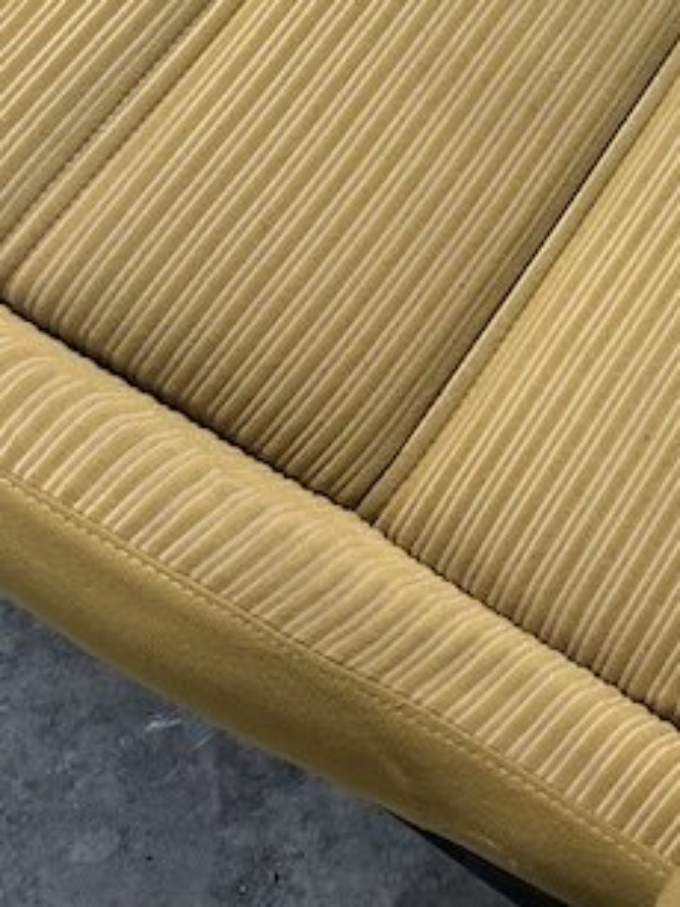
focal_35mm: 73
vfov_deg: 24.8
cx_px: 751
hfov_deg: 19.3
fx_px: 1913
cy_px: -93
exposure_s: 1/60
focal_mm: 6.86
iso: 125
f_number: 1.78
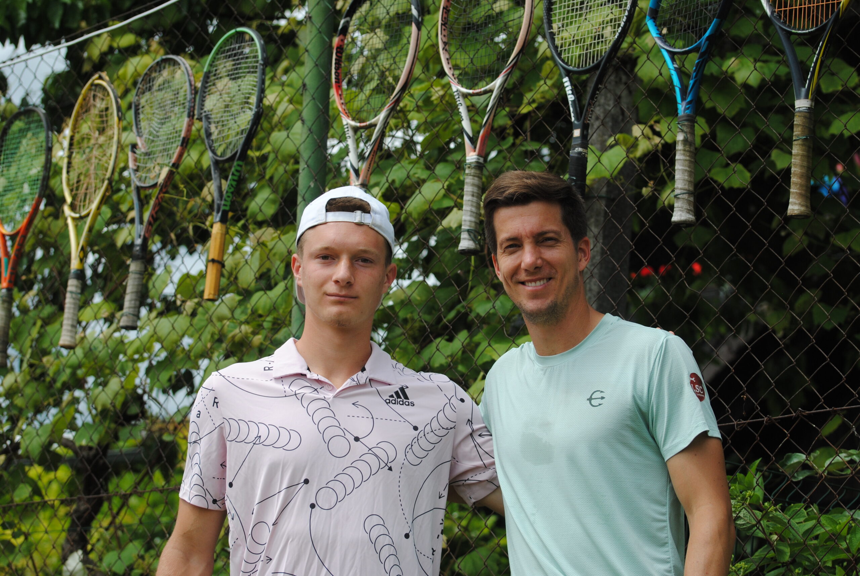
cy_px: 288
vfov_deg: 13.1
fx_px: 2511
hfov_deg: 19.4
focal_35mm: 105
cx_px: 430
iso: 160
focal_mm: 70
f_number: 4.5
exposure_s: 1/1000
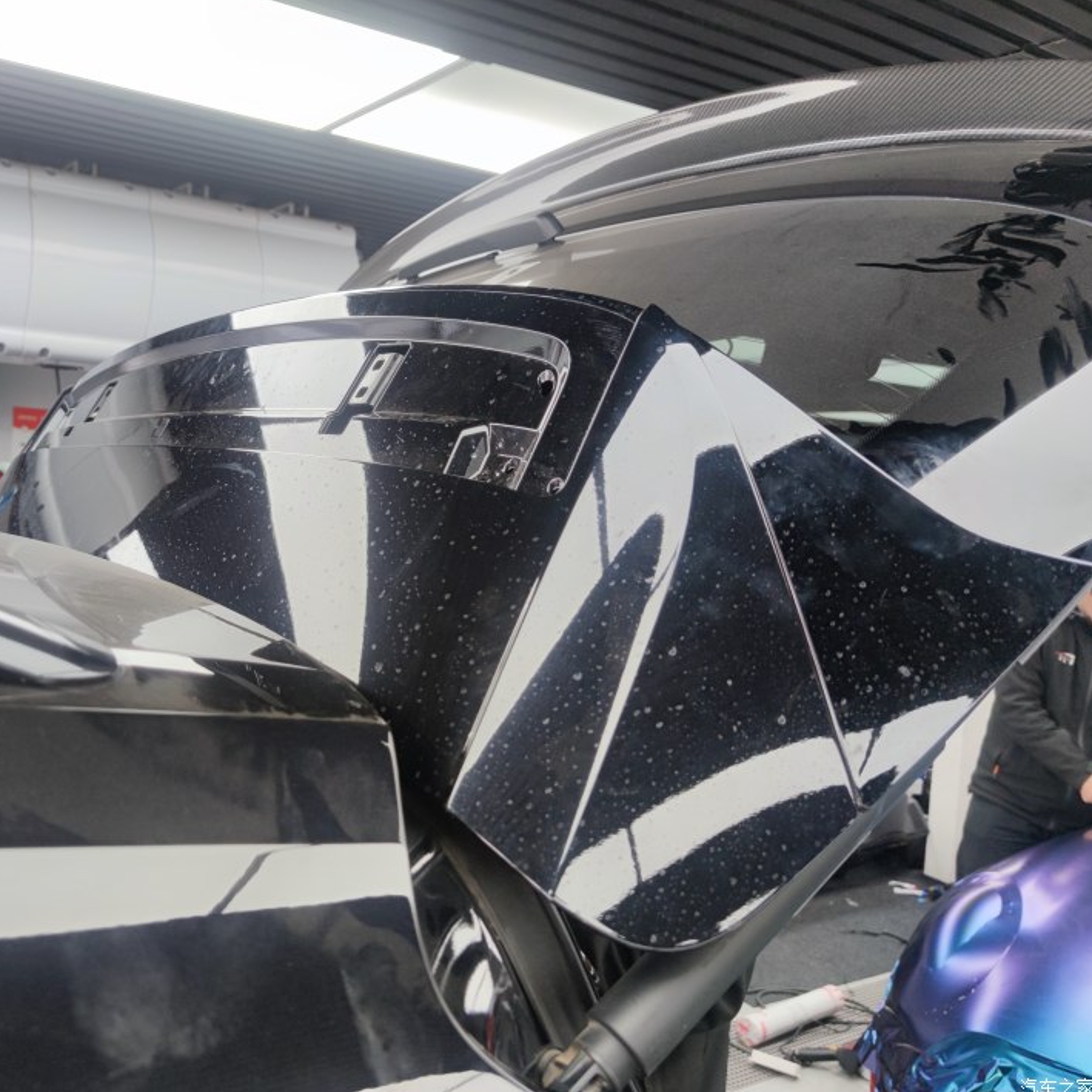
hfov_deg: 54.4
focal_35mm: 29
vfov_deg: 55.6
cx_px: 354
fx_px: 1035
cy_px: 544
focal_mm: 6.72
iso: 50
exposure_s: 1/138
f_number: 1.69
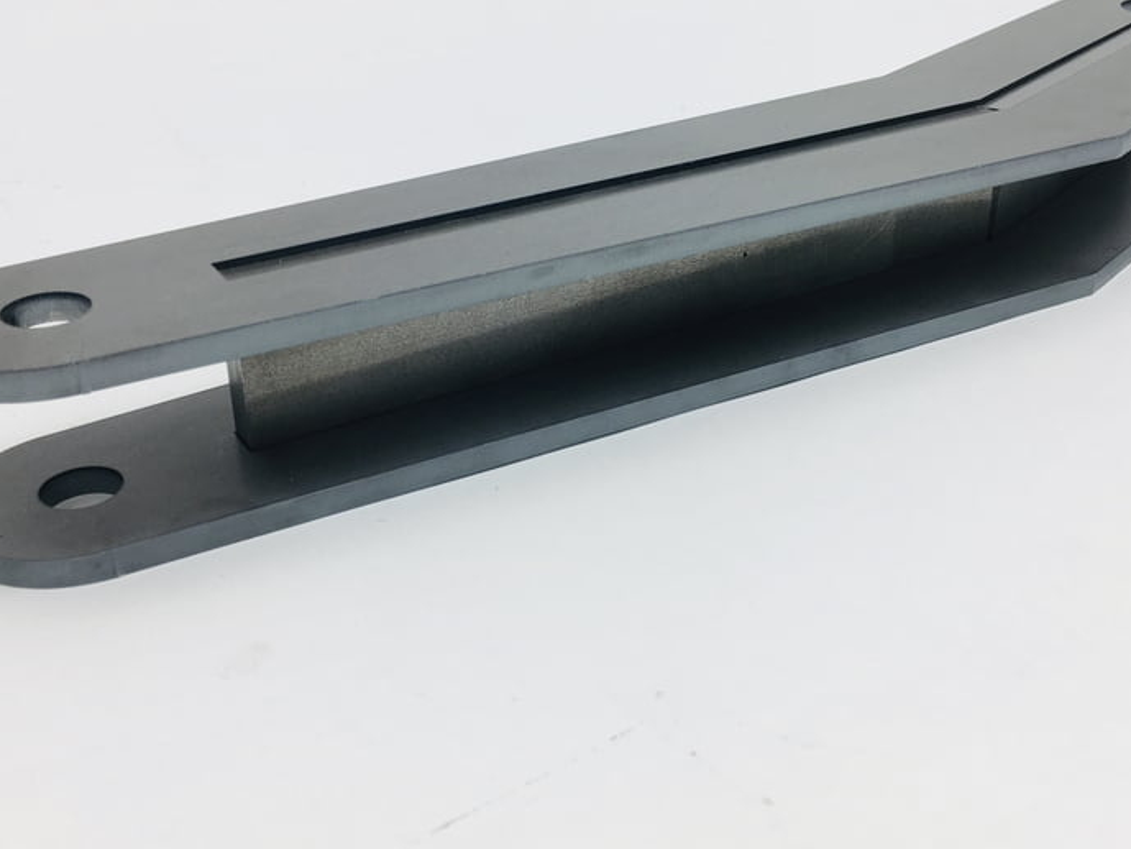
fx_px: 1307
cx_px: 596
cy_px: 385
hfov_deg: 46.8
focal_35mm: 40
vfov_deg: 35.9
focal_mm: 4.15
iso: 25
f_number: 2.2
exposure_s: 1/120
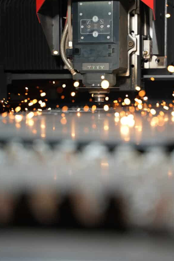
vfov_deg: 21.8
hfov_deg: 14.7
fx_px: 674
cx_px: 100
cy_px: 93
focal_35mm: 93
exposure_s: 1/200
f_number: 2.8
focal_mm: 70
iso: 640
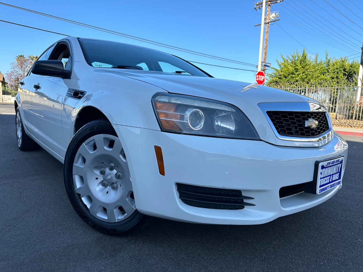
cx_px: 182
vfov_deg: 56.8
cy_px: 136
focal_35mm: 24
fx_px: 252
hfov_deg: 71.6
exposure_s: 1/1949
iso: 80
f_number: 1.78
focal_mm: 6.86
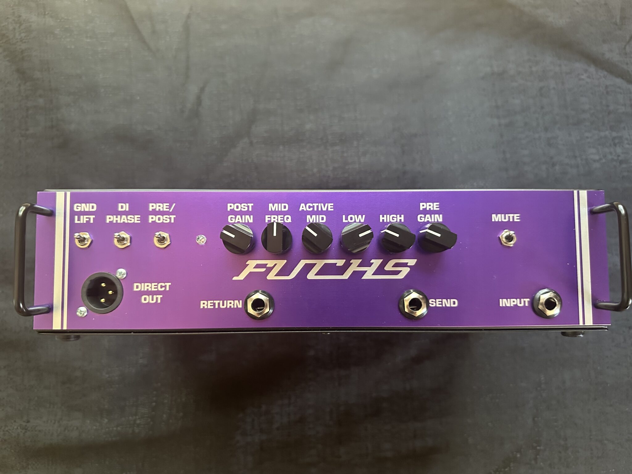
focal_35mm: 24
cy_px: 237
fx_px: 438
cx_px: 316
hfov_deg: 71.6
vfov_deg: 56.8
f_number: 1.78
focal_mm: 6.86
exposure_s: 1/54
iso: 1000
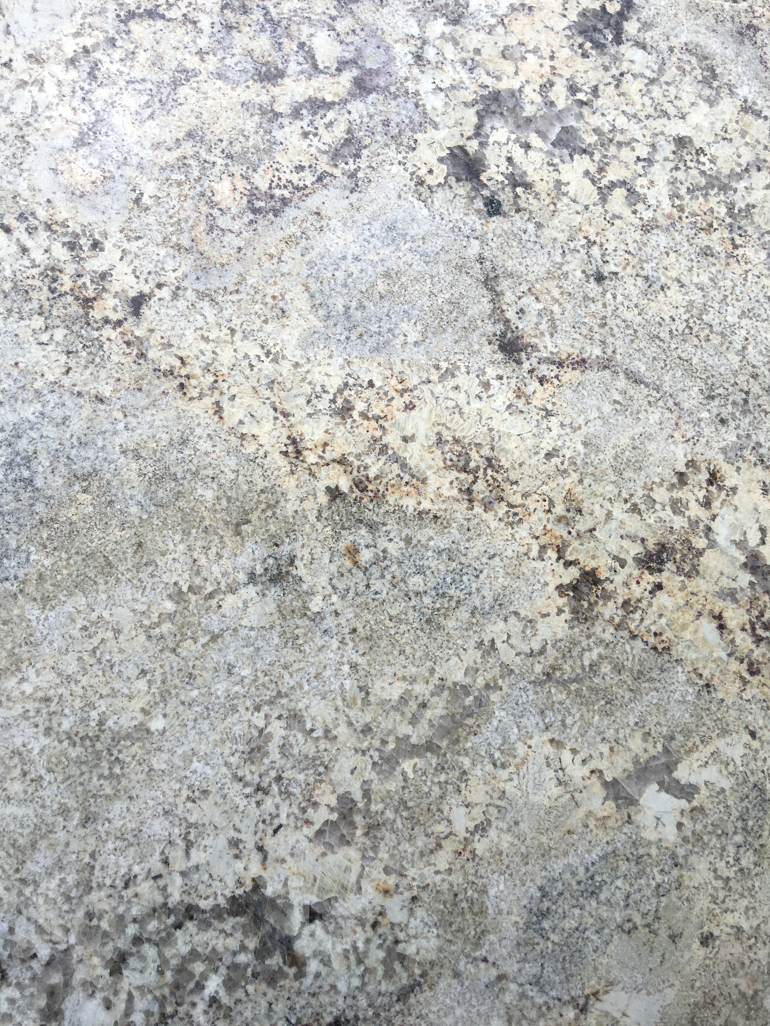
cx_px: 385
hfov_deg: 48.2
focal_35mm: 29
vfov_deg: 61.7
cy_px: 513
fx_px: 860
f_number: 2.2
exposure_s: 1/769
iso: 25
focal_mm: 4.15
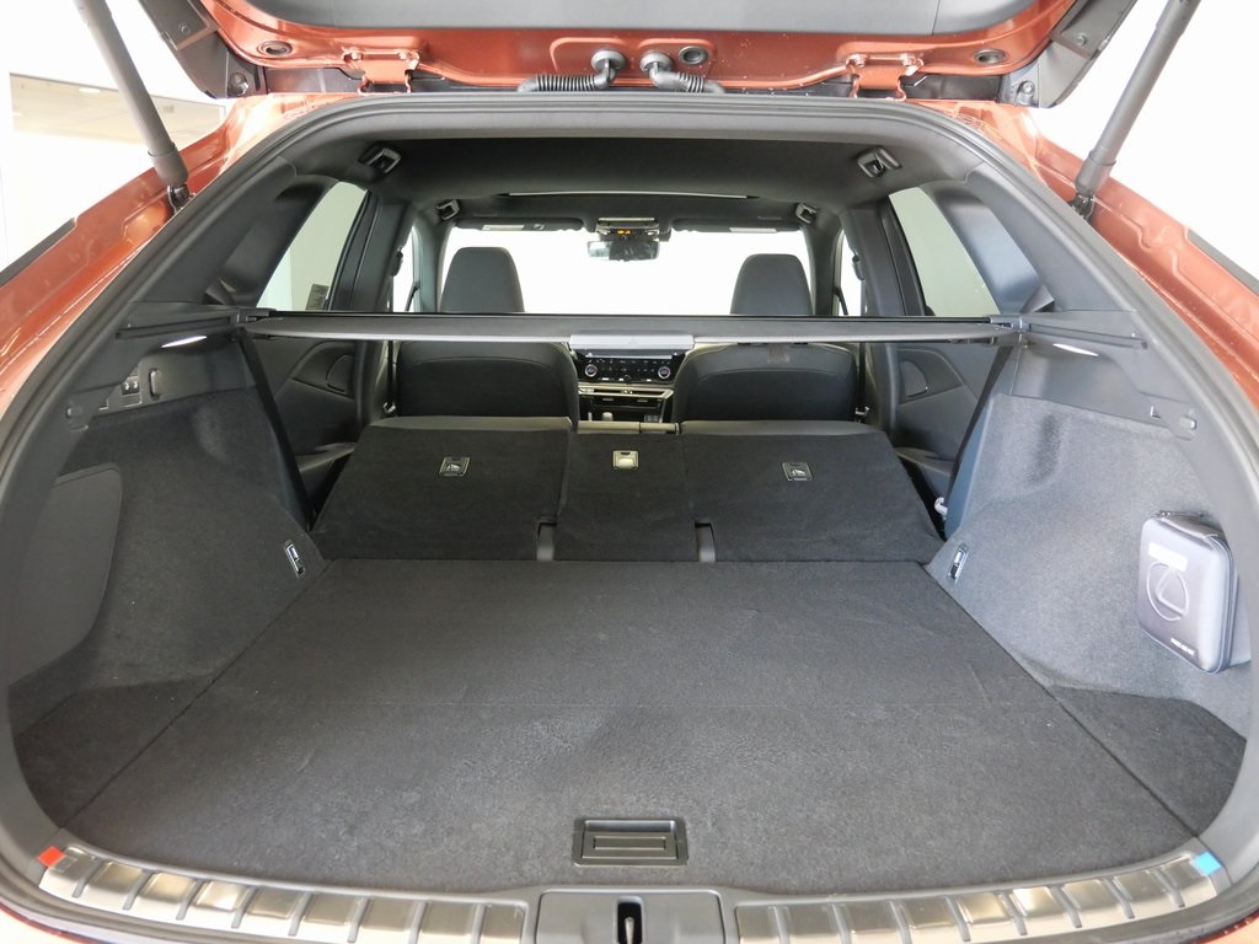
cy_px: 472
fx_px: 1018
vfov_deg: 49.7
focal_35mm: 28
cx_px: 630
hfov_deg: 63.4
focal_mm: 14
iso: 3200
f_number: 3.6
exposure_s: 1/25
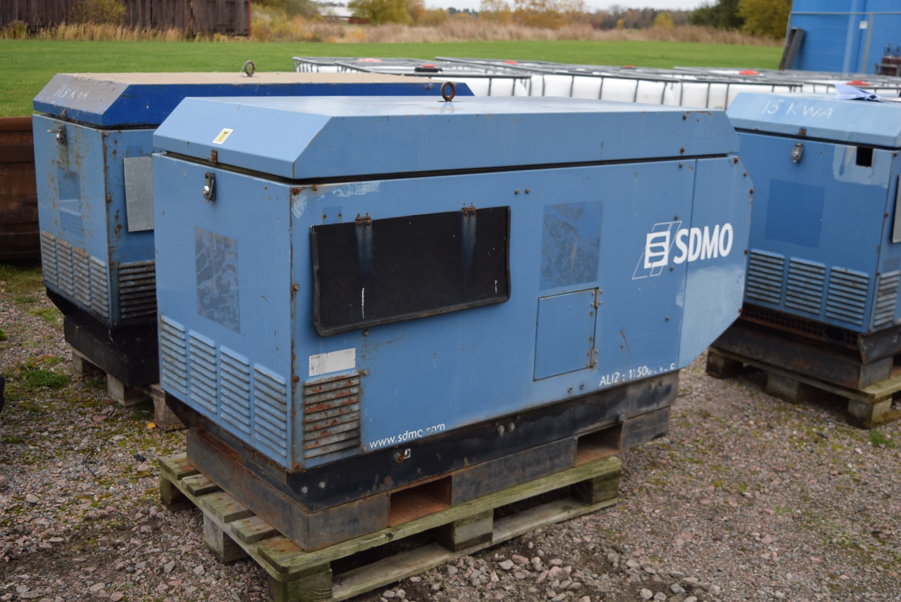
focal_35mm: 42
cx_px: 450
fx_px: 1052
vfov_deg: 31.9
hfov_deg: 46.4
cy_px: 301
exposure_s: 1/100
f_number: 5
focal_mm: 28
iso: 400
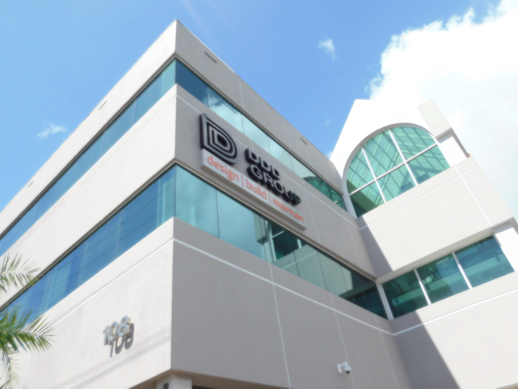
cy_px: 194
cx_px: 259
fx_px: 374
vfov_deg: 54.9
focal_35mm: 25
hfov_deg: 69.4
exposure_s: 1/400
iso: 125
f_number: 6.2
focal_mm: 4.5
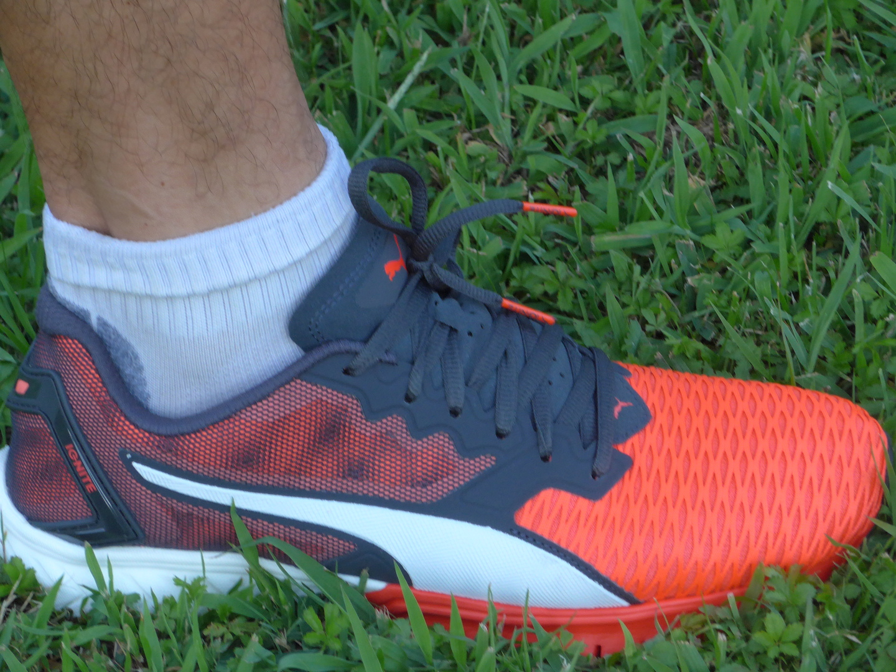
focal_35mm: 185
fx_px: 4789
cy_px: 336
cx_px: 448
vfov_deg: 8.0
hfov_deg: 10.7
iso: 400
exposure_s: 1/80
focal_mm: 39.6
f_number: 5.8
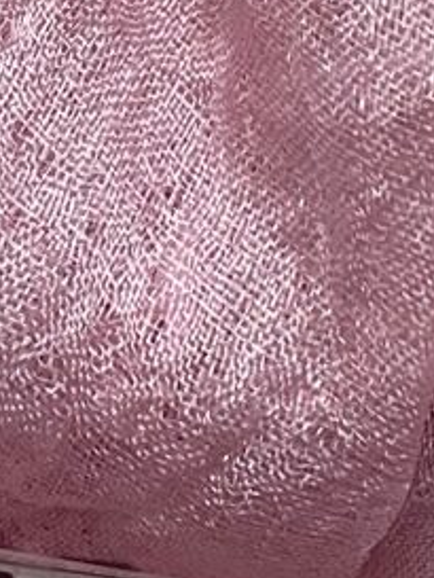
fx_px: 3207
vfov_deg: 10.0
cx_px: 258
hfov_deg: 7.7
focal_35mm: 192
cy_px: -267
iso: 100
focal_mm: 4.2
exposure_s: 1/121
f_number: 1.6
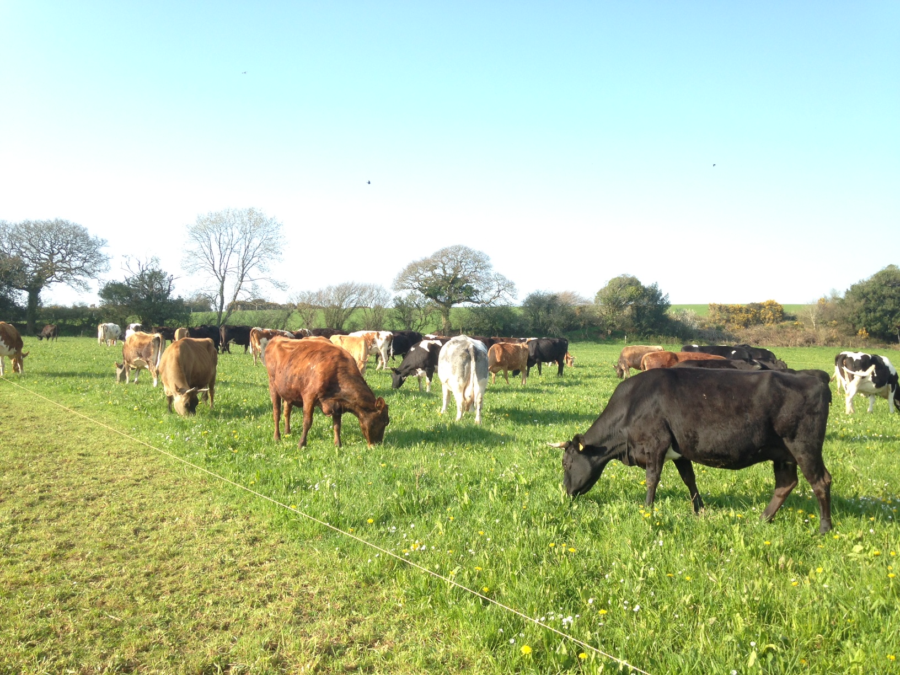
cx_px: 450
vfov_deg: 42.9
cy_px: 338
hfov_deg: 55.4
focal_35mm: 33
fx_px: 858
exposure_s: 1/414
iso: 50
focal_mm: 4.12
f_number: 2.4
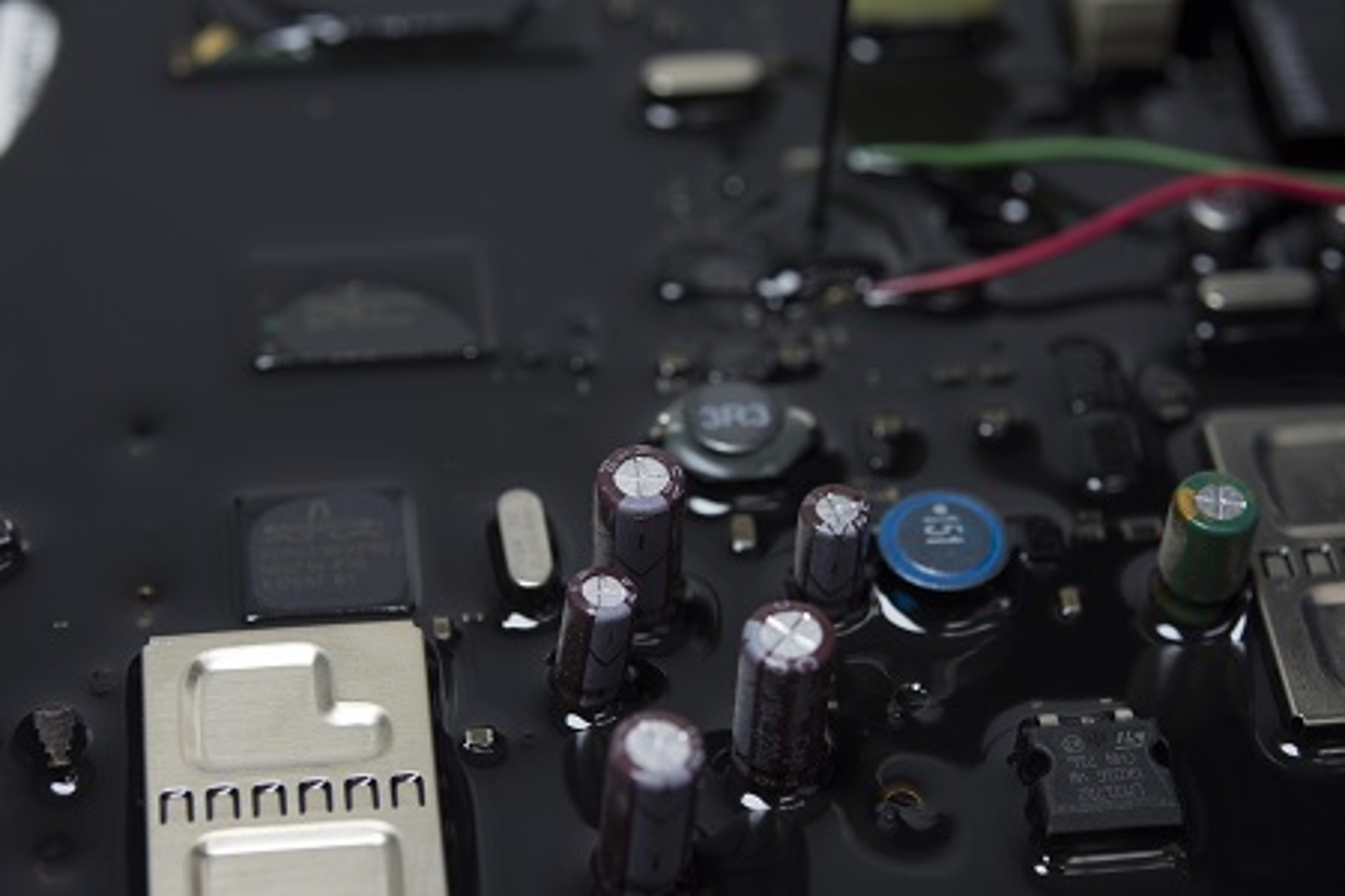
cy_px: 448
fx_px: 3362
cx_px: 672
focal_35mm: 90
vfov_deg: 15.2
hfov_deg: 22.6
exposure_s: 1/80
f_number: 5.6
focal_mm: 60
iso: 100
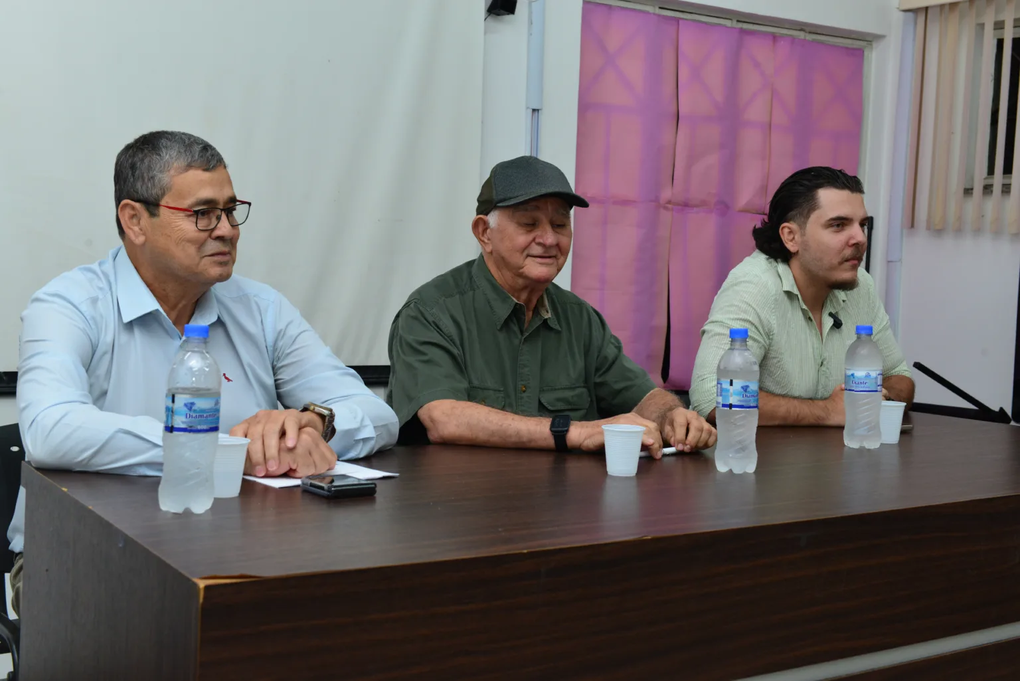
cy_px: 340
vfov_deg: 28.1
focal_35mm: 48
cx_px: 510
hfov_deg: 41.1
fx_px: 1360
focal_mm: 48
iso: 1600
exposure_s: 1/125
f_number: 9
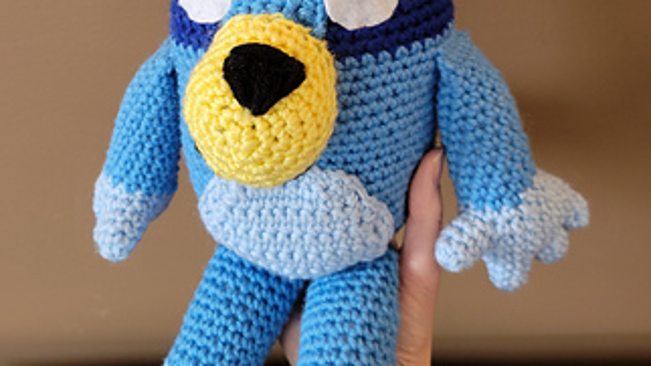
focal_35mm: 44
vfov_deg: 26.8
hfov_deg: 46.4
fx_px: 759
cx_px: 308
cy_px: 101
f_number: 1.8
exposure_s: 1/60
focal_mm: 5.4
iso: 250
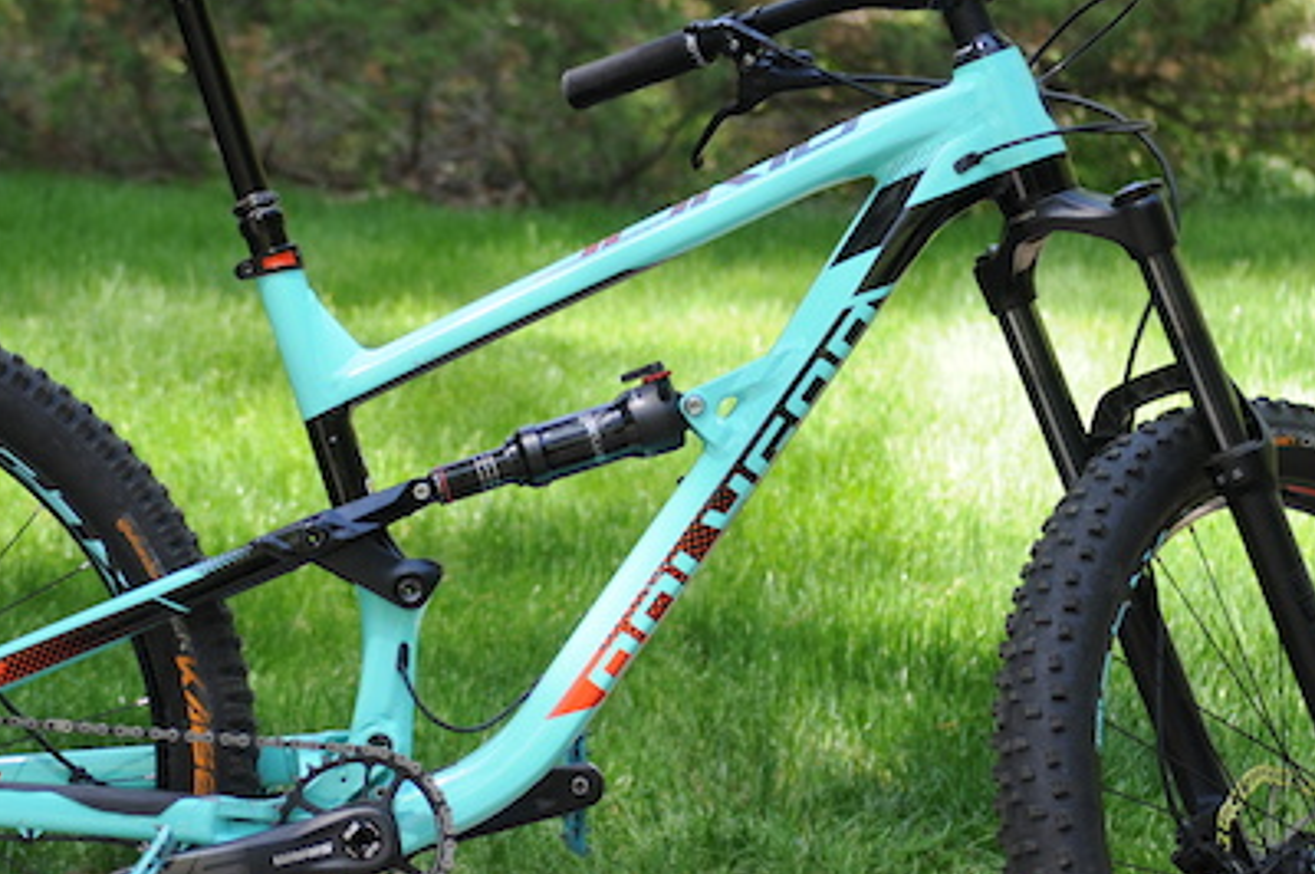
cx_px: 526
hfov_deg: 12.5
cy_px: 508
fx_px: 6022
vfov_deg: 8.3
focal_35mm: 165
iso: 200
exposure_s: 1/160
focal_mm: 55
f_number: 4.5
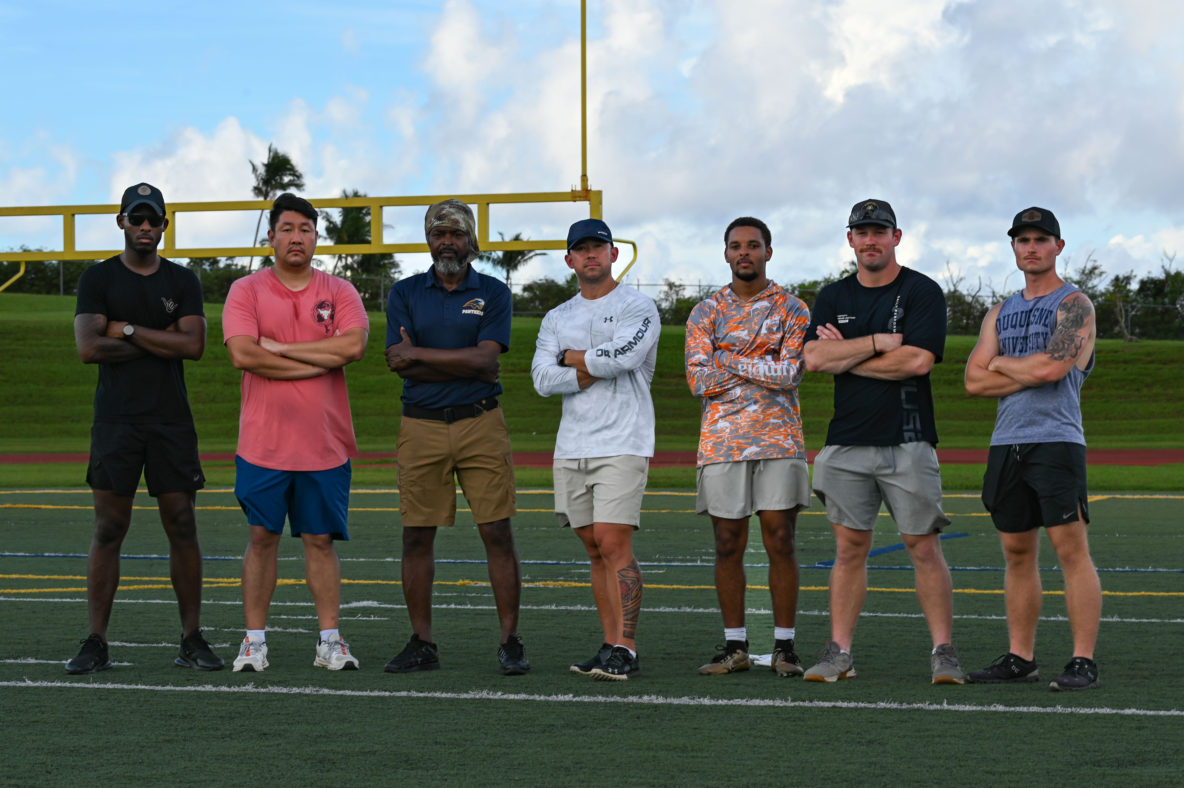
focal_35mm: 98
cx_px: 592
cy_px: 394
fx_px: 3221
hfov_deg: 20.8
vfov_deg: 13.9
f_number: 10
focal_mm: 98
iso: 100
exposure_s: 1/125
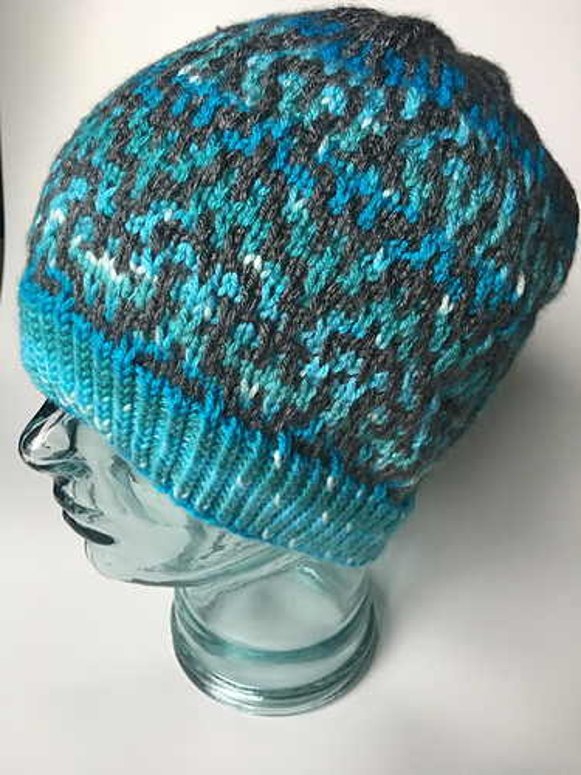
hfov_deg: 48.2
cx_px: 290
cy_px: 388
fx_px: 649
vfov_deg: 61.7
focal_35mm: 29
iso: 64
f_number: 2.2
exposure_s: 1/30
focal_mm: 4.15
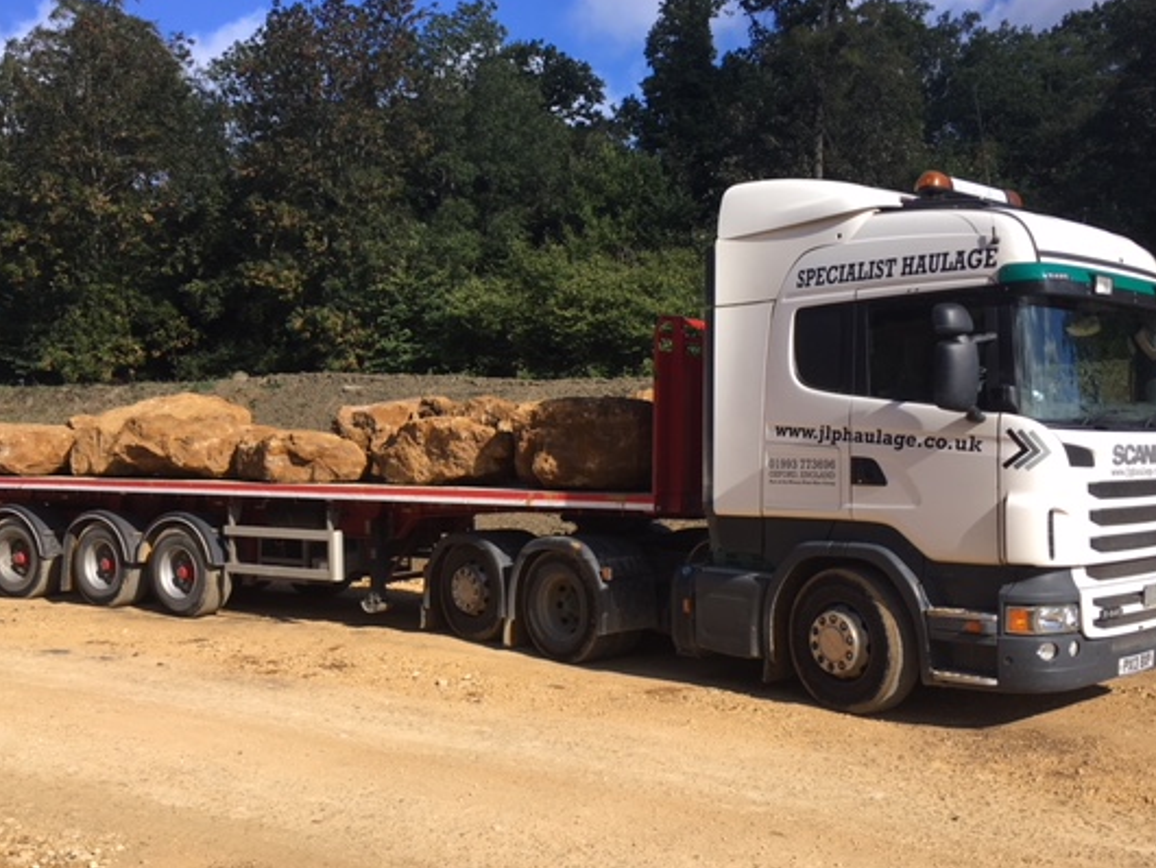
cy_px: 486
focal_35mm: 35
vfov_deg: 40.7
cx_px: 556
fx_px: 1169
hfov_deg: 52.6
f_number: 2.2
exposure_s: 1/999
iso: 25
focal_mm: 4.15
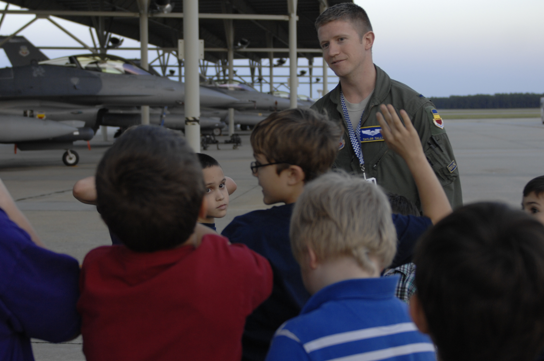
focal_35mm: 65
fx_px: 977
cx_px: 236
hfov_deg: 31.1
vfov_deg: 20.9
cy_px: 151
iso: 200
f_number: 2.8
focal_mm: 29
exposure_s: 1/60
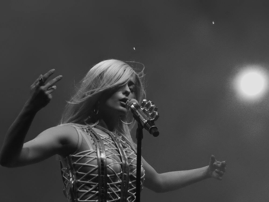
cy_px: 101
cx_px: 134
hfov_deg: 16.8
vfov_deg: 12.7
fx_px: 909
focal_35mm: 117
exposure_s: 1/200
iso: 1600
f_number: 5.5
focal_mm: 21
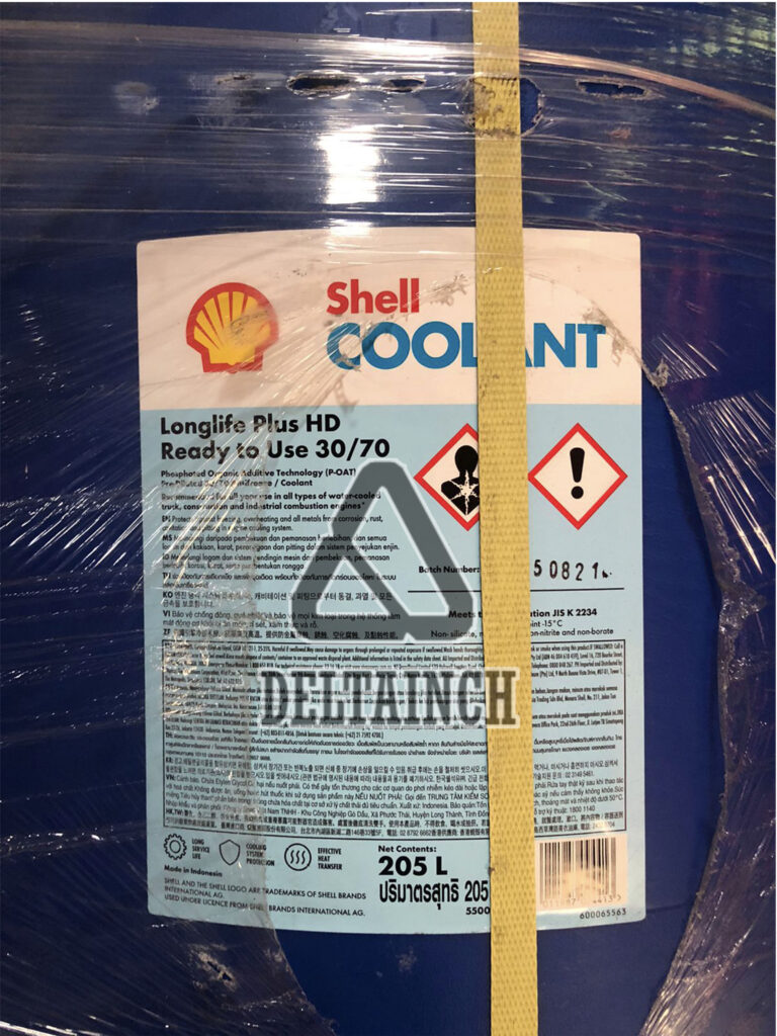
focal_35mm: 23
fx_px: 688
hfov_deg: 58.9
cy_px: 518
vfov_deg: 73.9
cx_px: 388
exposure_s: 1/100
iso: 1000
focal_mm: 6.3
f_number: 1.7
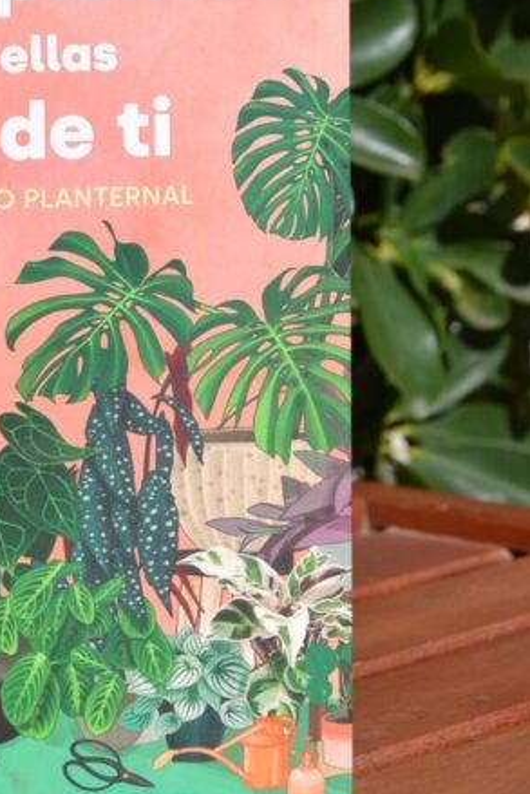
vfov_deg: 14.6
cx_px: -85
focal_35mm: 140
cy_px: 145
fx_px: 3089
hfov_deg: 9.7
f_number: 8
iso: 400
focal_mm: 40
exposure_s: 1/2000
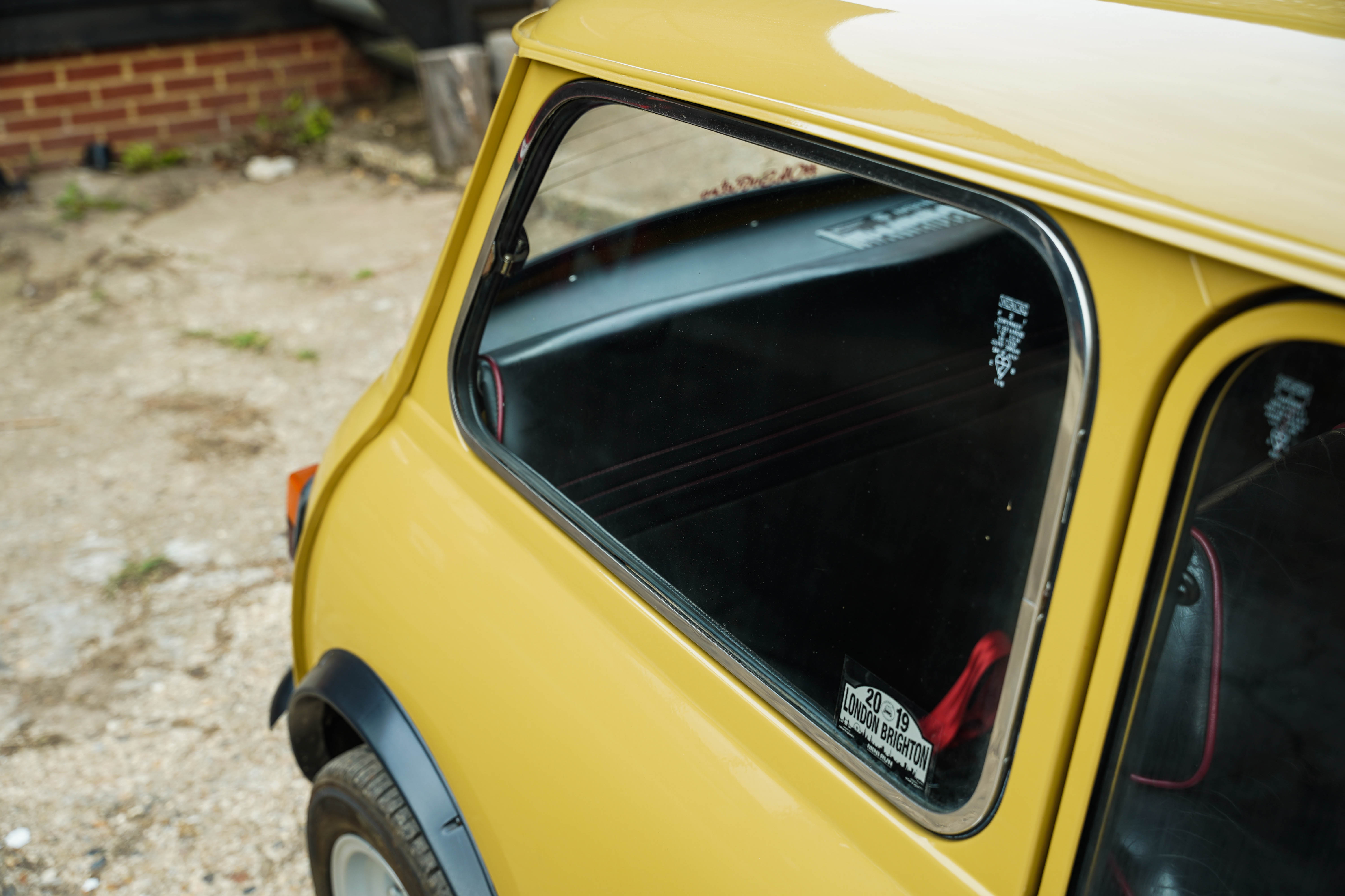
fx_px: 1562
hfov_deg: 46.6
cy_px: 448
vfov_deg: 32.0
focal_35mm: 42
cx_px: 672
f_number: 4
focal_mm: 41.8
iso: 125
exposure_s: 1/125
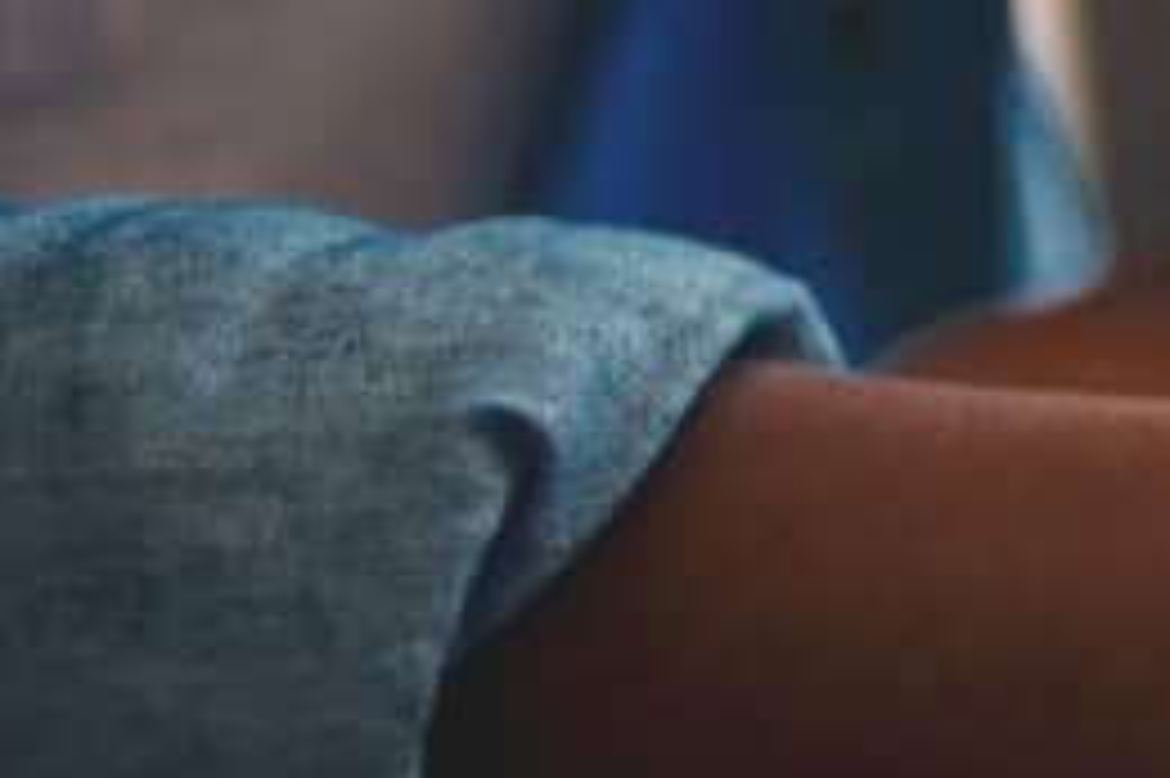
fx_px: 6723
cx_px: 3312
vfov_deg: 6.6
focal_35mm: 207
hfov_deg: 8.6
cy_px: 290
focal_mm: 35
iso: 200
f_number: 1.8
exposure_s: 1/800
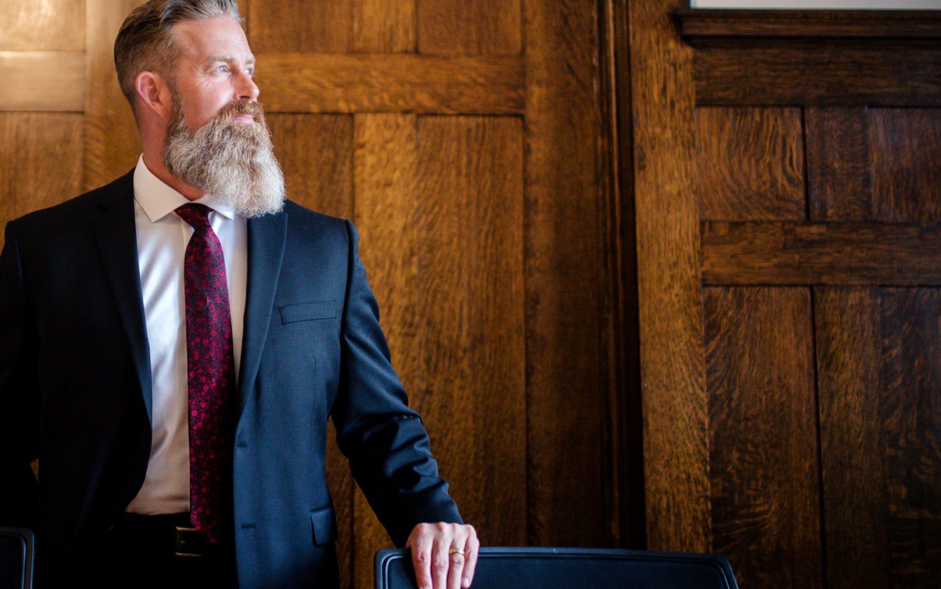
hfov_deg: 29.6
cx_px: 206
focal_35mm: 68
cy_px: 190
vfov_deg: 19.1
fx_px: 1744
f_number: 2.5
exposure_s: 1/800
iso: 2000
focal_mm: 35
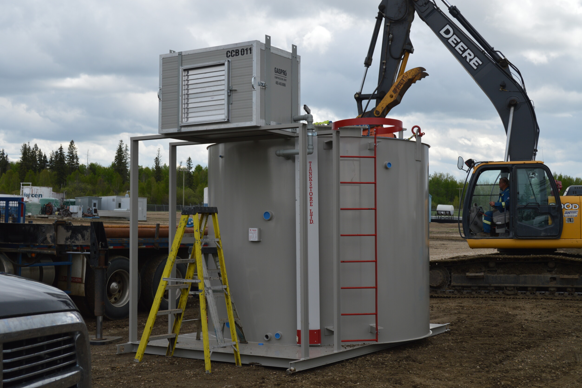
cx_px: 286
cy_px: 195
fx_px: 792
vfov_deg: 27.5
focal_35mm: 49
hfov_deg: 40.3
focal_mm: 32
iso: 100
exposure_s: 1/200
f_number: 7.1
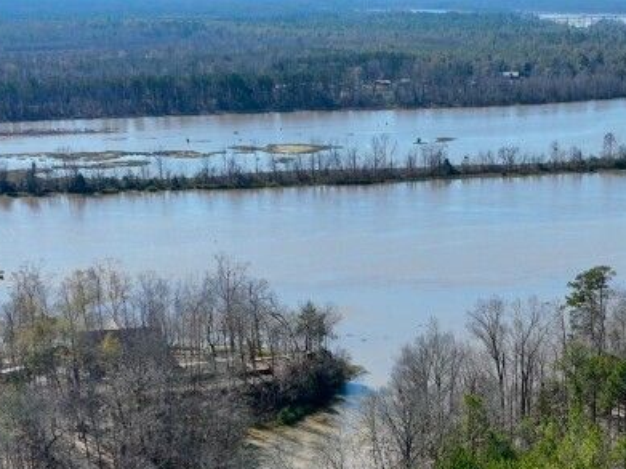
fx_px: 1482
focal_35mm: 82
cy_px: 645
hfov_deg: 23.1
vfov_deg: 16.7
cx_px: 584
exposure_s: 1/2500
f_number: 2.8
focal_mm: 12.29
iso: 220
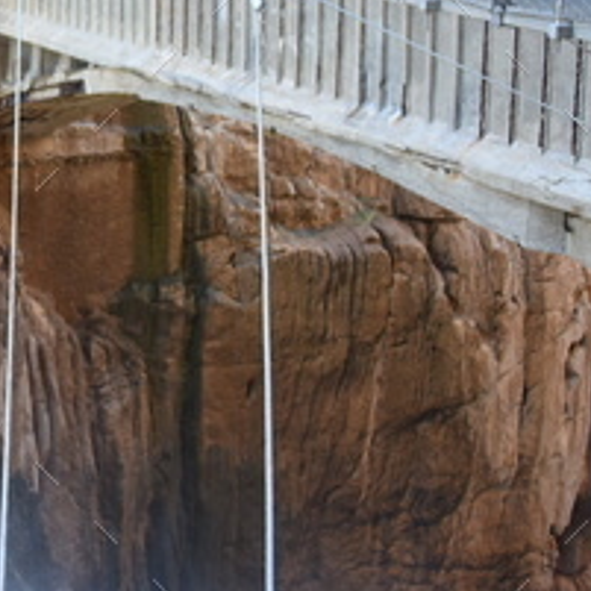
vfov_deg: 23.8
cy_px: 24
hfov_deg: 22.7
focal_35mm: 70
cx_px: -115
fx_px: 1352
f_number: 3.5
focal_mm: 28
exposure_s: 1/400
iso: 640
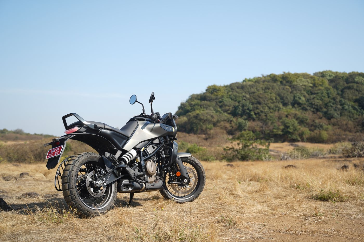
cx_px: 182
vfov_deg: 30.5
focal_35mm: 44
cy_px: 121
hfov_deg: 44.5
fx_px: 445
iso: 80
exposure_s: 1/400
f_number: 3.2
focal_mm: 44
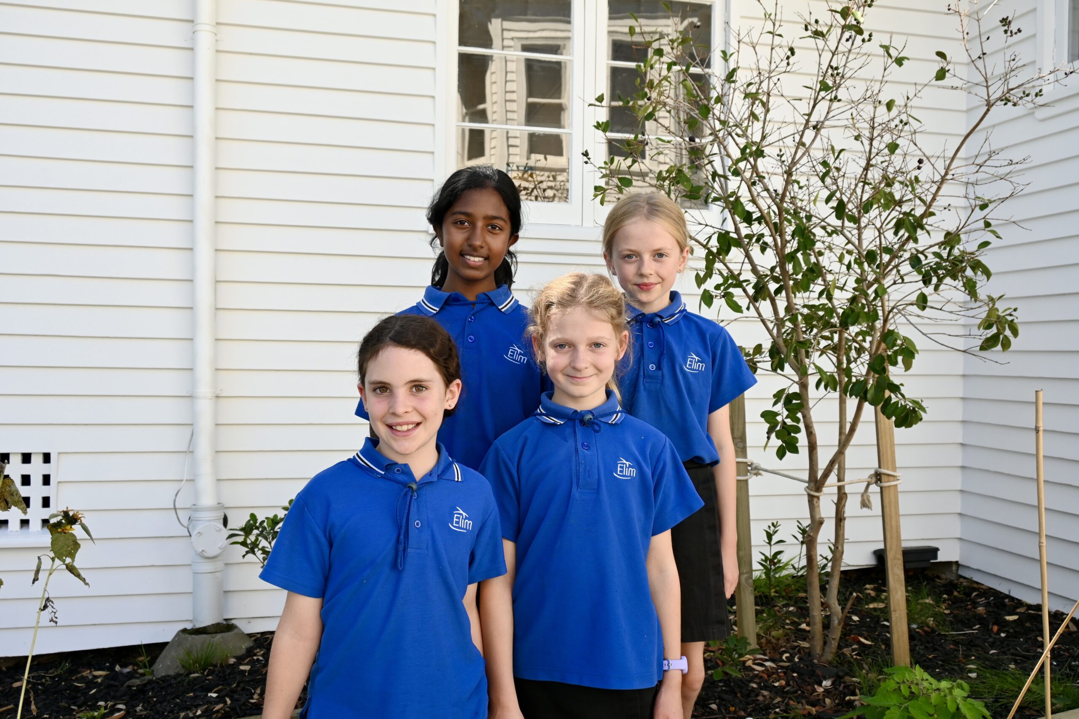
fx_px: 944
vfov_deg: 41.7
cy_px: 360
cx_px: 540
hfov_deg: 59.5
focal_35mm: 32
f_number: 5
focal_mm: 21
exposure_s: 1/250
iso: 200
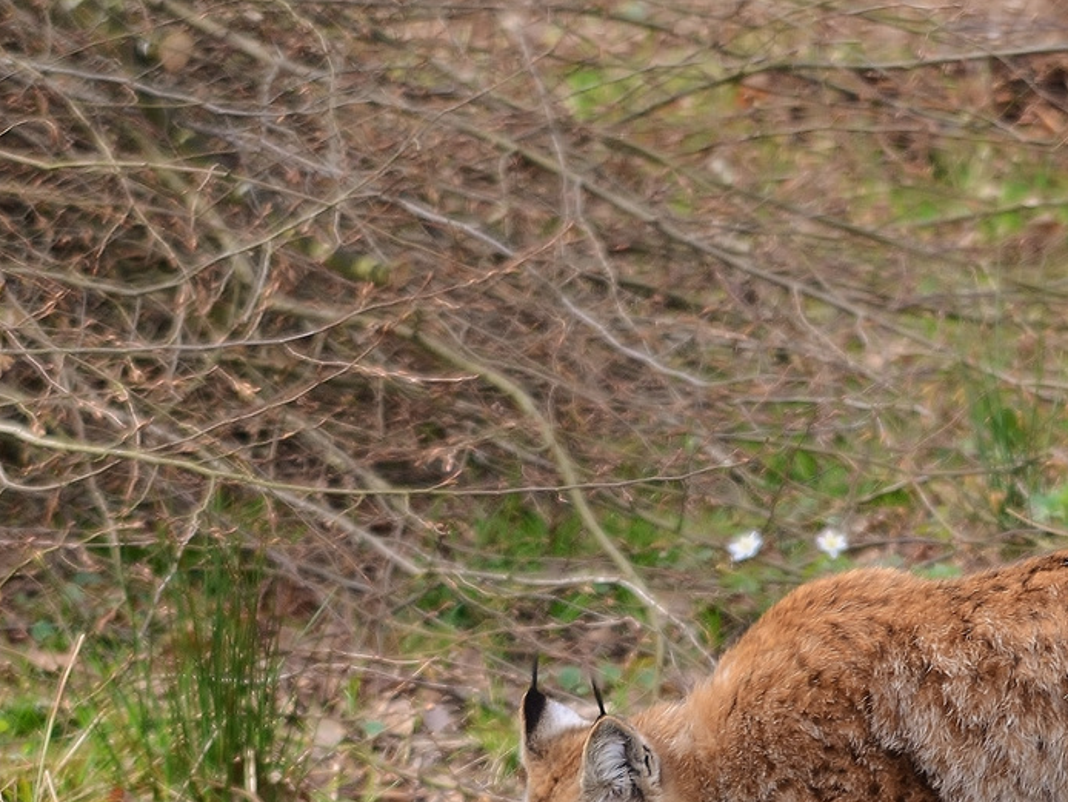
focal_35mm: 845
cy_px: 793
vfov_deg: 1.8
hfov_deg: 2.3
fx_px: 26080
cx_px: 656
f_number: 5.3
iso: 400
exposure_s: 1/320
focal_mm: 250
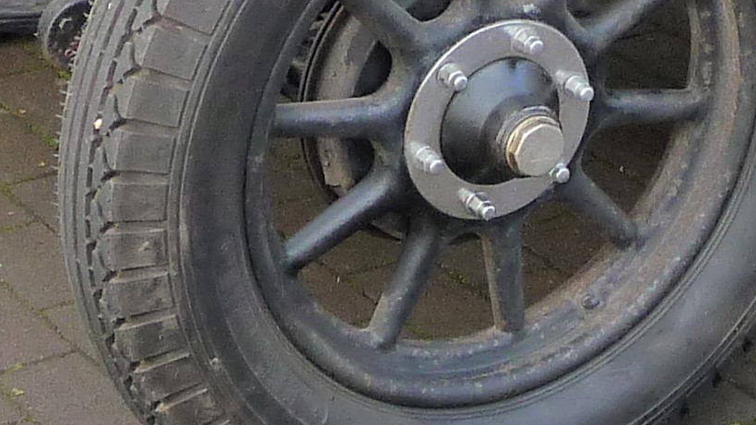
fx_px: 3207
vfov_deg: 7.3
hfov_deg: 13.0
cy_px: -465
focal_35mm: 160
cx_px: 960
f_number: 3.7
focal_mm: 6
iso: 160
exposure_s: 1/60
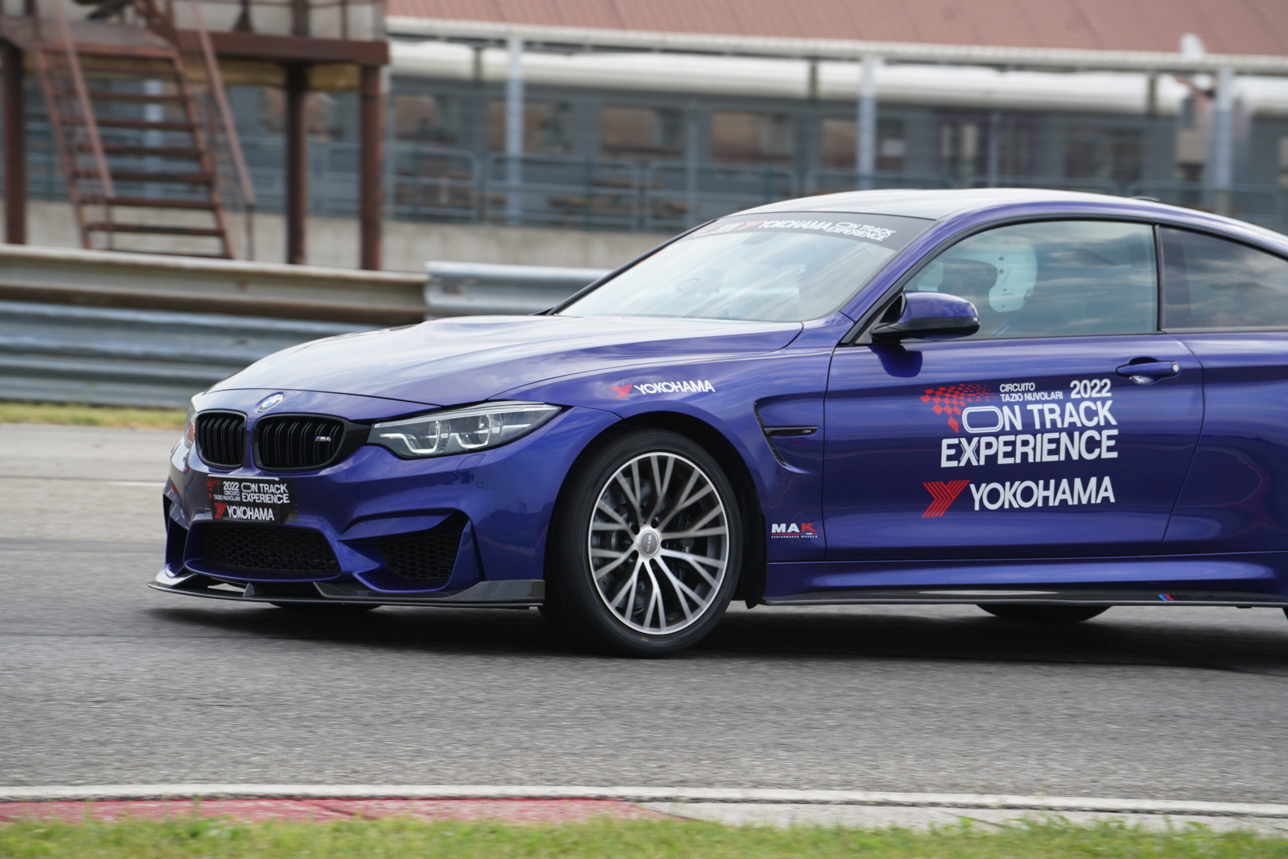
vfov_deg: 6.9
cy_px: 430
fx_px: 7155
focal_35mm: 200
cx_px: 644
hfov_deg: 10.3
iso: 500
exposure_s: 1/800
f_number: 7.1
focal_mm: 200
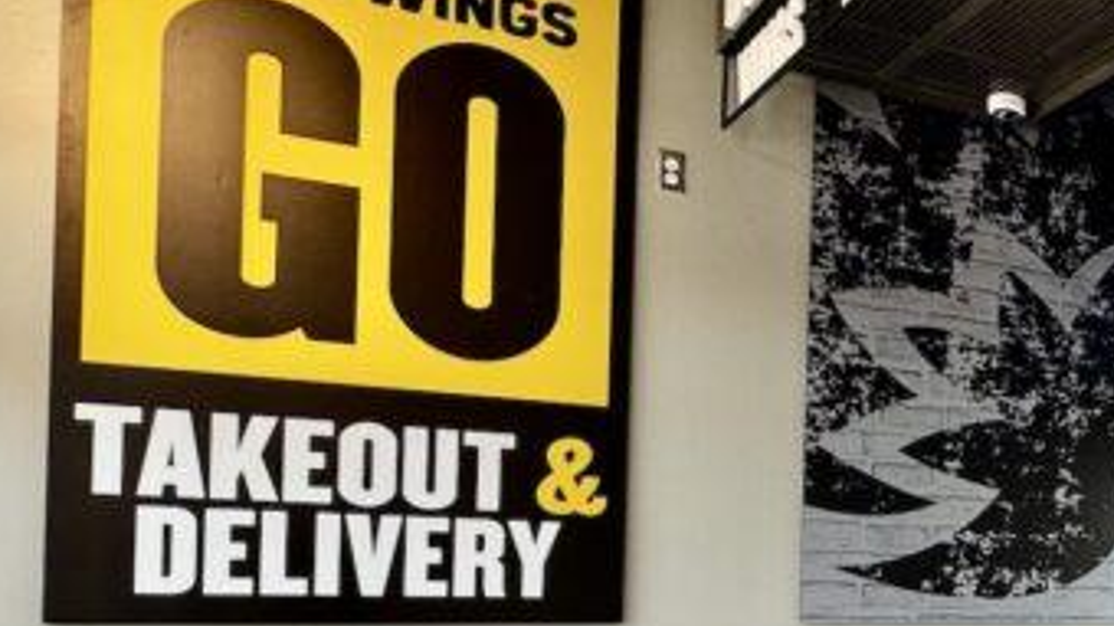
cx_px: 1288
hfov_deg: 36.2
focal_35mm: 46
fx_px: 1358
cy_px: 570
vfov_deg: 25.1
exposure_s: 1/120
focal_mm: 2.22
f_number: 2.2
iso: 200
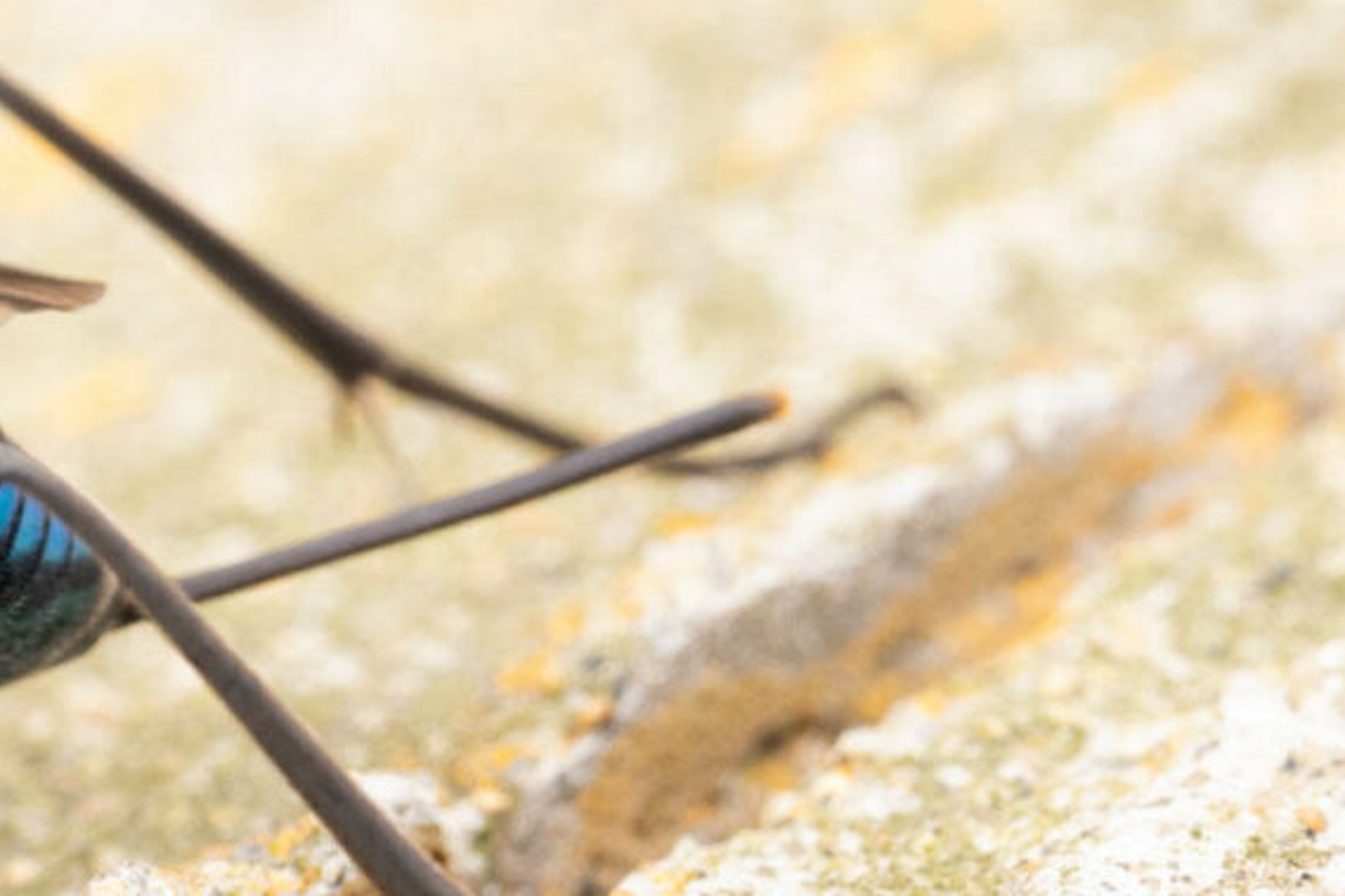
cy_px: 695
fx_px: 14118
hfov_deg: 5.4
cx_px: -995
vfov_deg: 3.6
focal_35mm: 378
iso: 200
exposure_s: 1/200
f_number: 14
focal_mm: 105
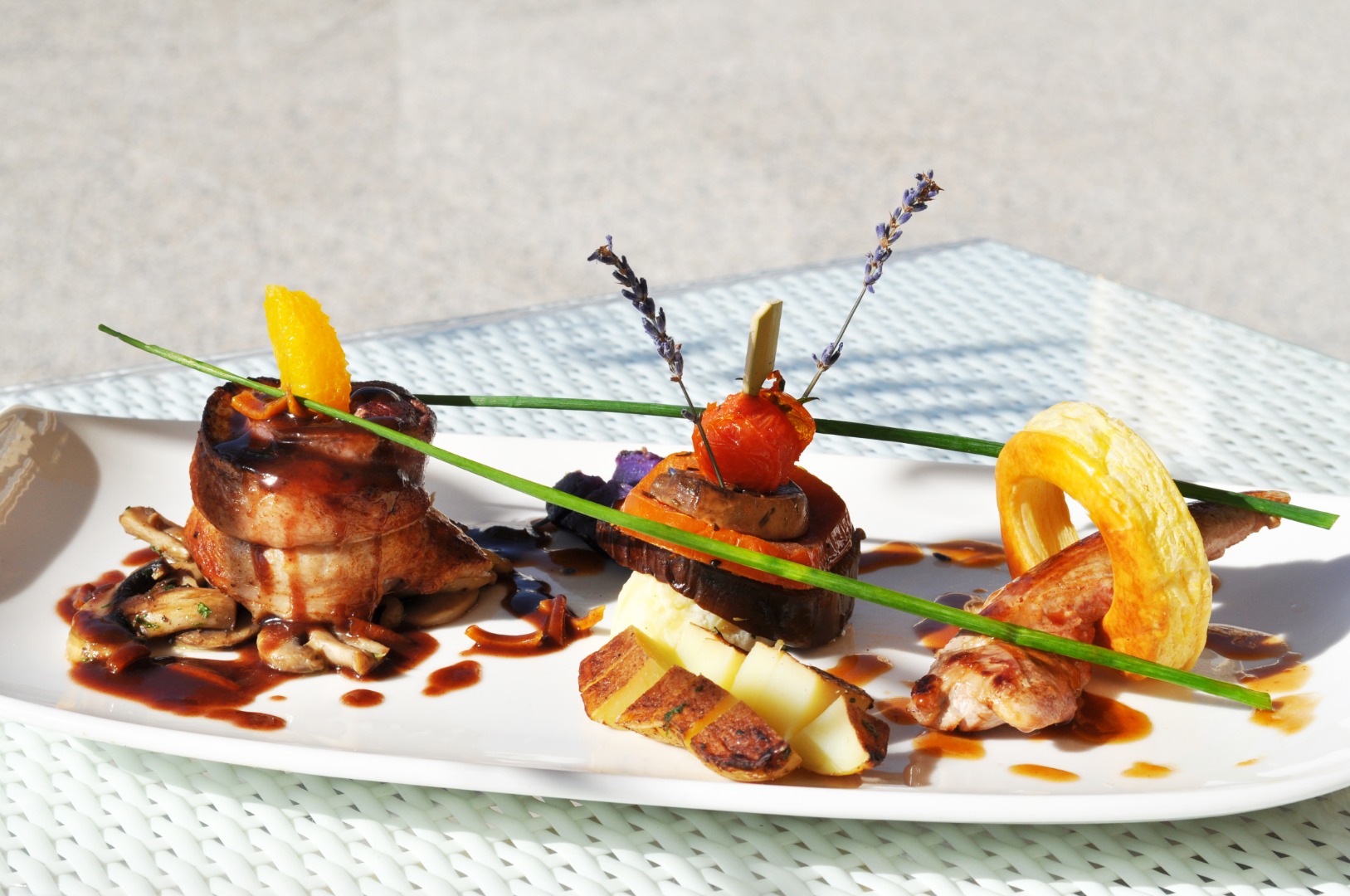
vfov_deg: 18.1
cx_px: 675
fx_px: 2809
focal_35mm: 75
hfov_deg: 27.0
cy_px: 448
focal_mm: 50
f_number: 11
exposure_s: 1/500
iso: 200
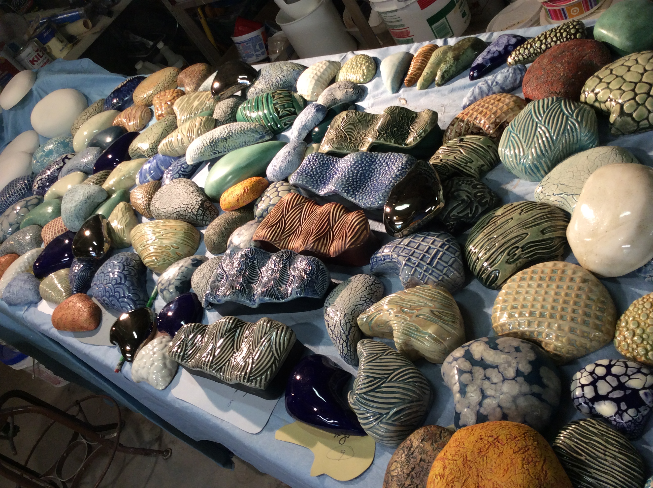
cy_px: 244
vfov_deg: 44.1
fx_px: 603
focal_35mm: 32
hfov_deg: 56.9
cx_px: 326
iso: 50
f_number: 2.4
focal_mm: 3.3
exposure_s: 1/24
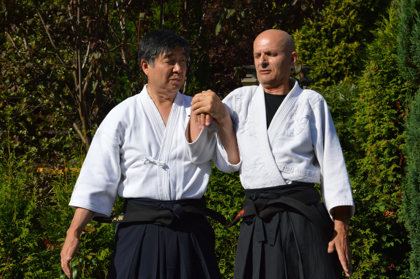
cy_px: 140
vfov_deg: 16.5
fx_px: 962
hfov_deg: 24.6
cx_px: 210
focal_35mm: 82
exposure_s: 1/320
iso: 100
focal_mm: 55
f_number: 9
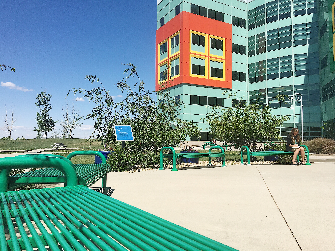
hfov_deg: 61.7
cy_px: 126
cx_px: 168
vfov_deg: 48.2
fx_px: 281
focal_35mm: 29
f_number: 2.2
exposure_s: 1/2404
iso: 25
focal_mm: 4.15
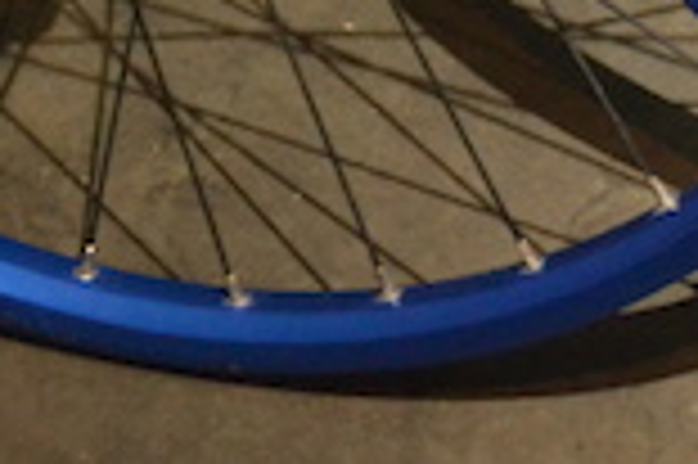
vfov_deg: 5.3
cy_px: -655
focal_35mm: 248
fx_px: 4803
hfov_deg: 8.2
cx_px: 775
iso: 2200
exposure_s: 1/15
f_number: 4.8
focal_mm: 32
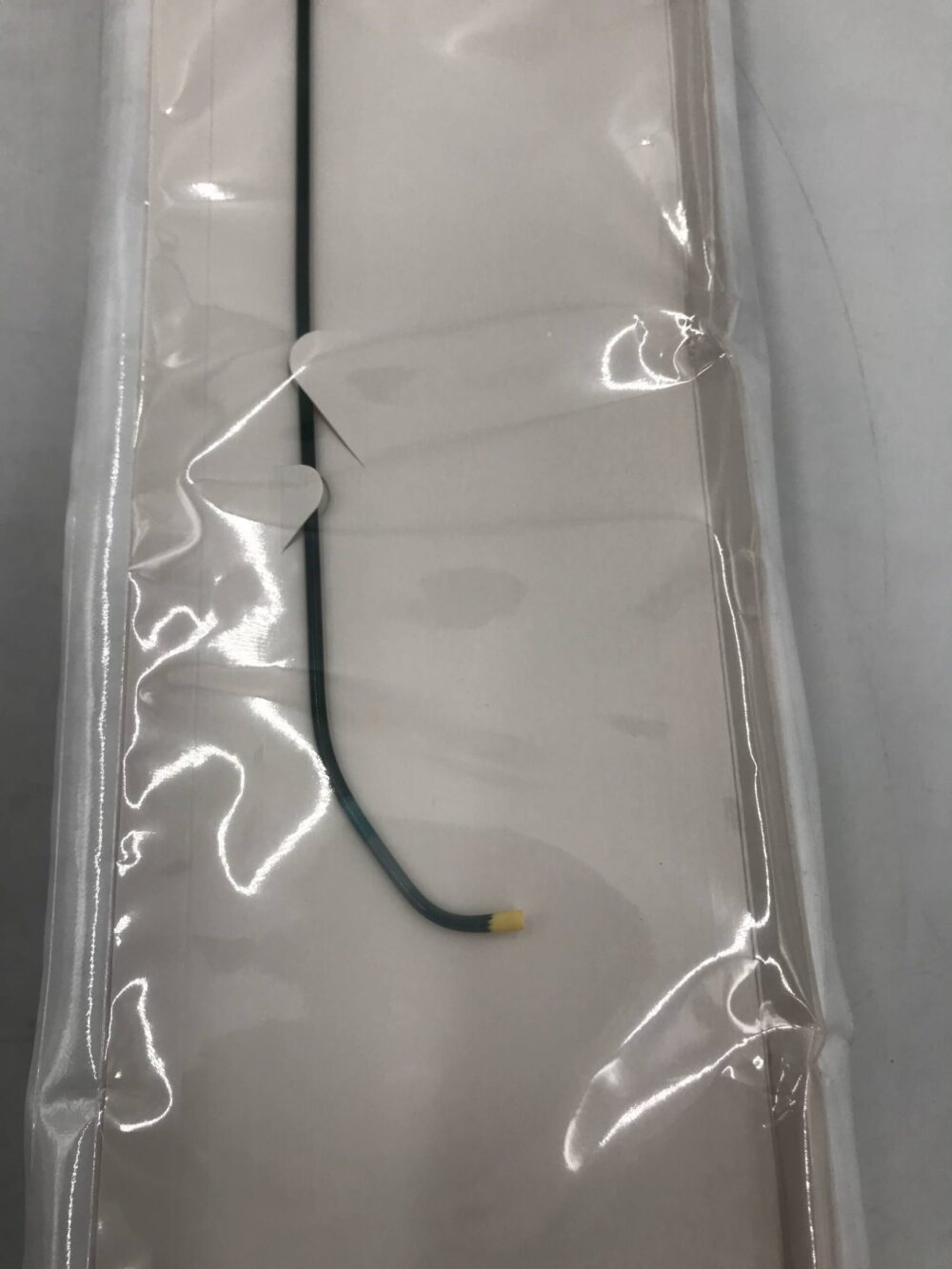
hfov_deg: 49.8
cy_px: 634
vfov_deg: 63.4
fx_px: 1027
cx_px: 476
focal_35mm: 28
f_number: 1.8
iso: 25
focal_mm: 3.99
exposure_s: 1/60
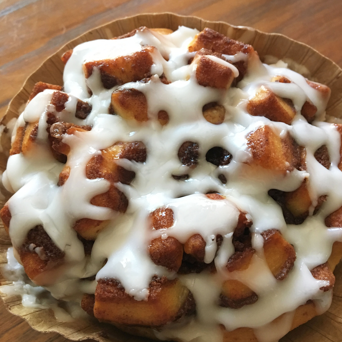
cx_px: 174
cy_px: 161
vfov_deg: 47.2
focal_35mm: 35
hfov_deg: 47.2
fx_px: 391
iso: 200
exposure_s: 1/24
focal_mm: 4.15
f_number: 2.2
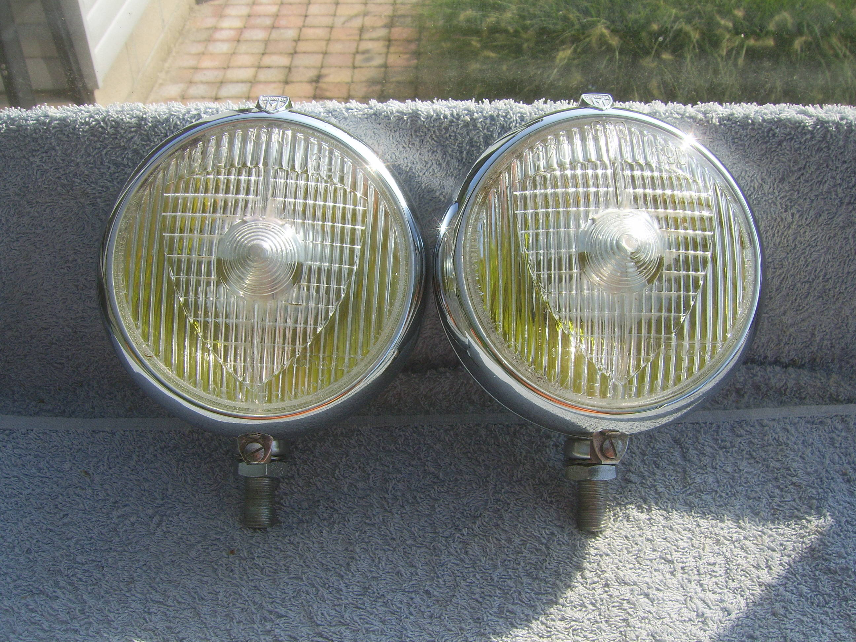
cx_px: 428
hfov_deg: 49.0
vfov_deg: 37.7
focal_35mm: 38
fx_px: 940
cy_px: 321
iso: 50
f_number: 6.4
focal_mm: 7.8
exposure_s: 1/200
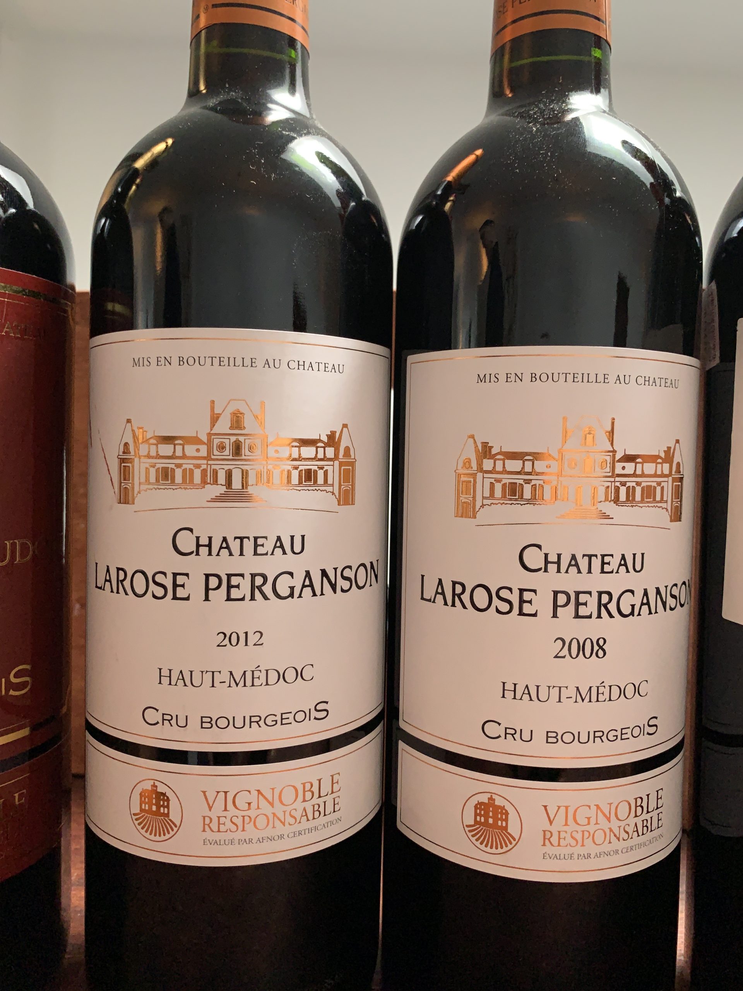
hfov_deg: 53.1
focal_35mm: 26
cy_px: 496
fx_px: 744
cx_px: 372
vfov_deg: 67.3
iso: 320
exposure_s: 1/60
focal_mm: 4.25
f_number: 1.8
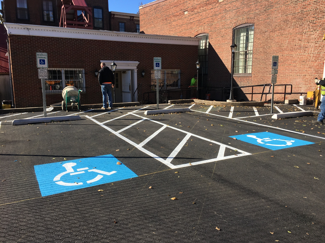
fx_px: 272
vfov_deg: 48.2
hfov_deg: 61.7
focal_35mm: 29
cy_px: 122
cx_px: 162
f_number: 2.2
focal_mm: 4.15
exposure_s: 1/1040
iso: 25
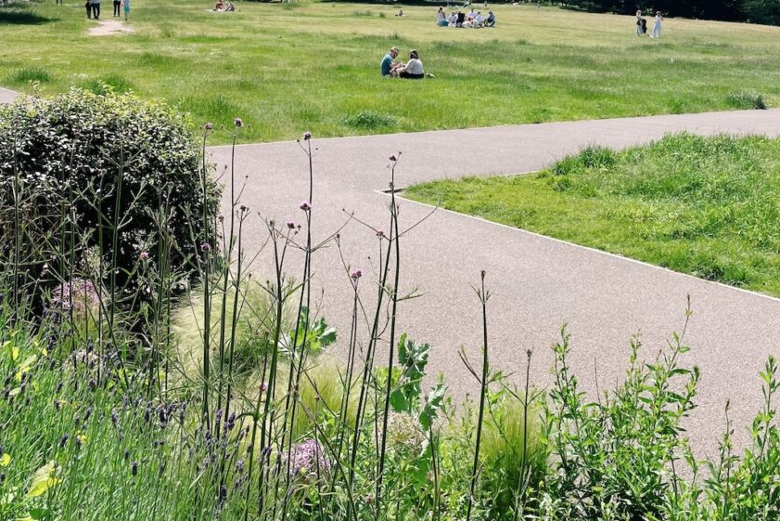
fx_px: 910
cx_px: 427
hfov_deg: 46.3
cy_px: 117
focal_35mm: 42
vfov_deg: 31.2
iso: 32
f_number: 1.6
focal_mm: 4.2
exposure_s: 1/4132
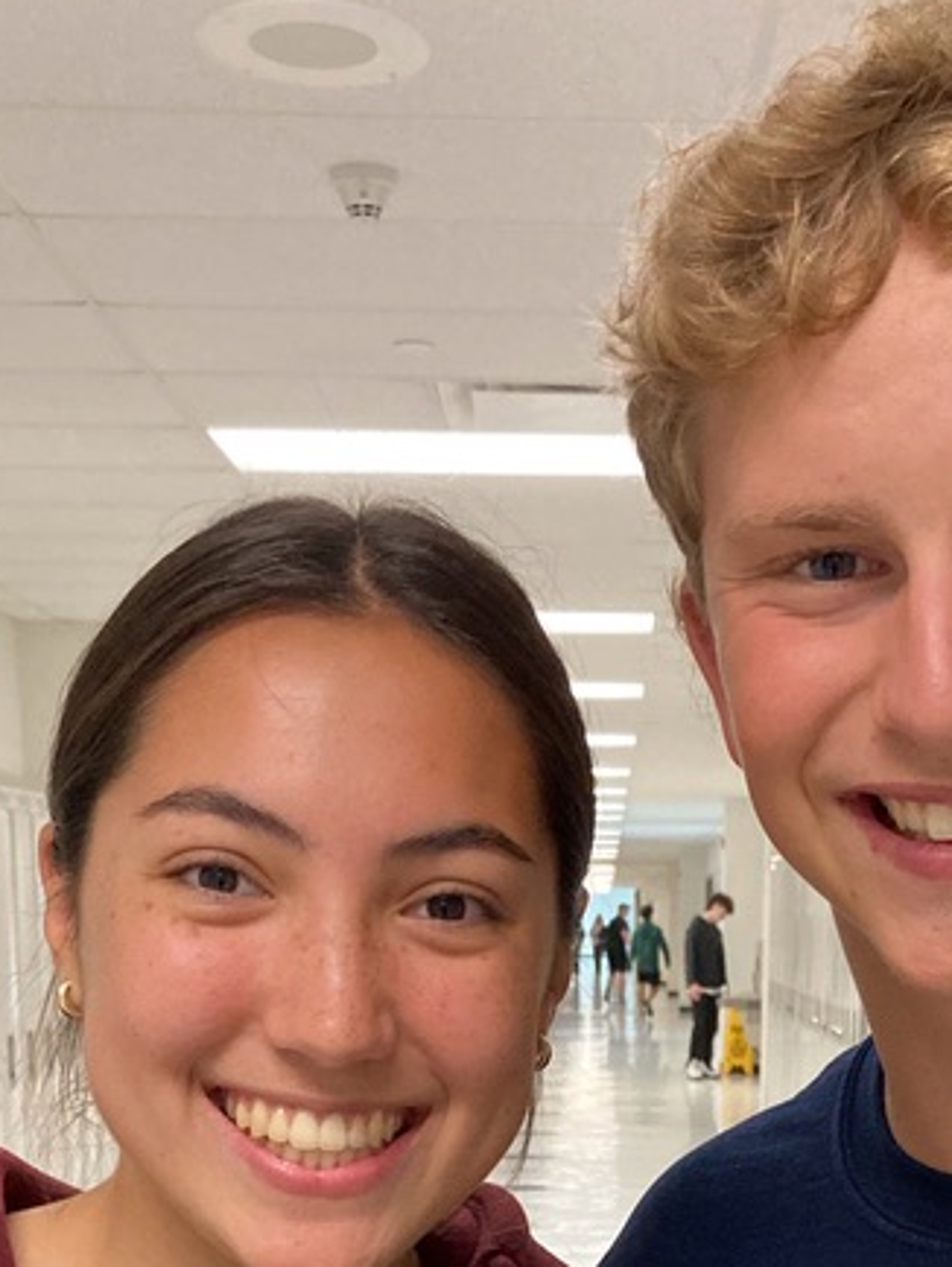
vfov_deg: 26.9
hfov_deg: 22.2
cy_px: 1410
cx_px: 613
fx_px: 2418
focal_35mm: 66
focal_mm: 3.99
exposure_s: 1/60
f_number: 1.8
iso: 250
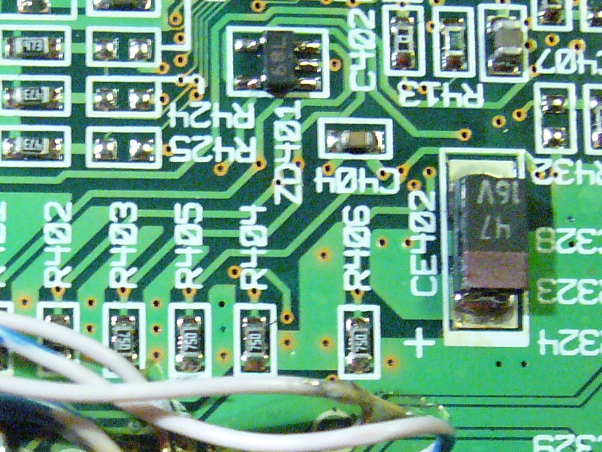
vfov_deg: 16.0
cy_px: 441
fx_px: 1583
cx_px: 118
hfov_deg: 21.3
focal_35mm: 91
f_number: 2.8
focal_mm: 5.8
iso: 400
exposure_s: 1/15
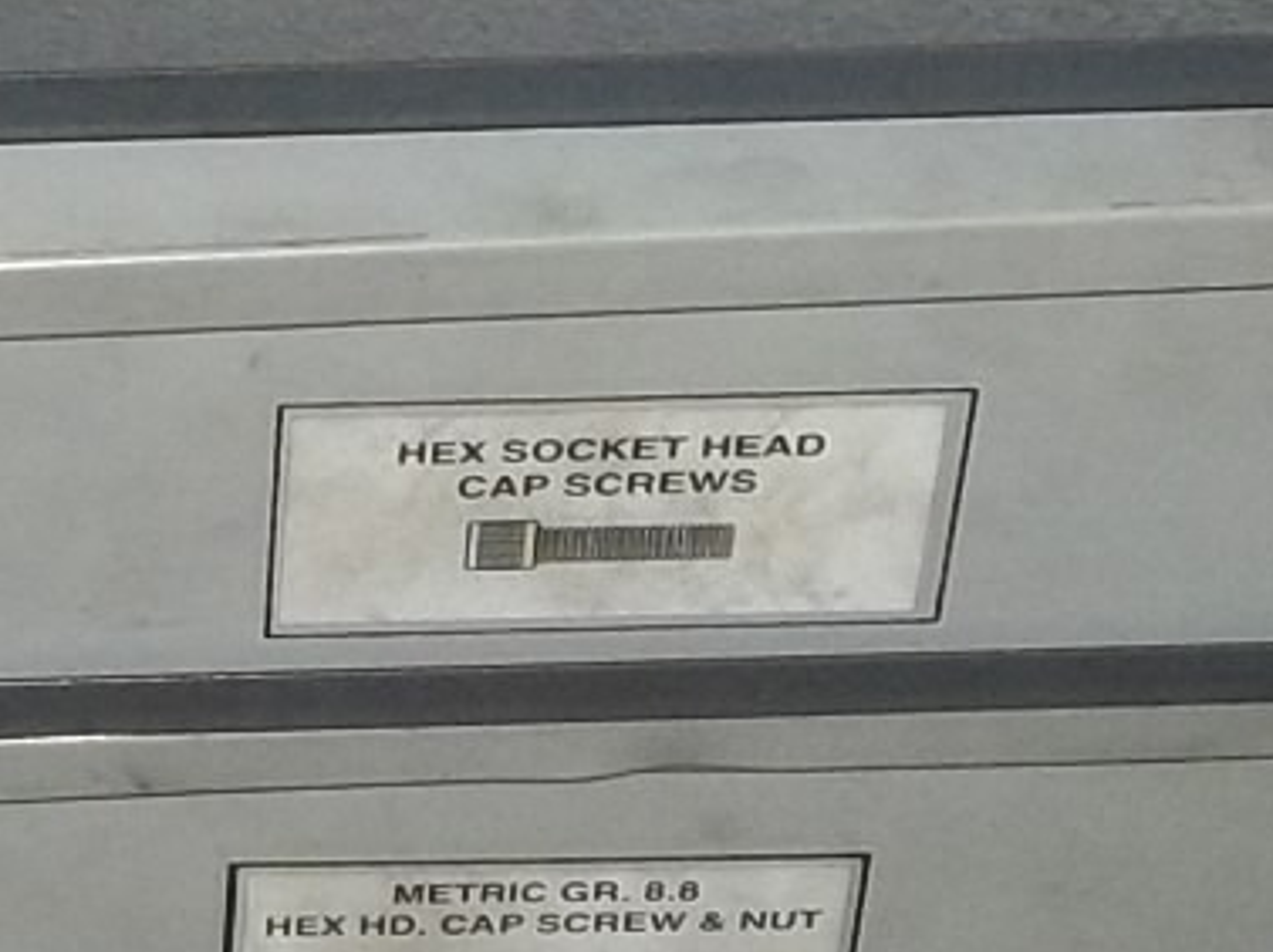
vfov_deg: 8.5
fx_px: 6393
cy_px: 611
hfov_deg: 11.0
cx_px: -544
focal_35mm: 174
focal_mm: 5.7
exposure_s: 1/30
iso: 160
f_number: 2.9
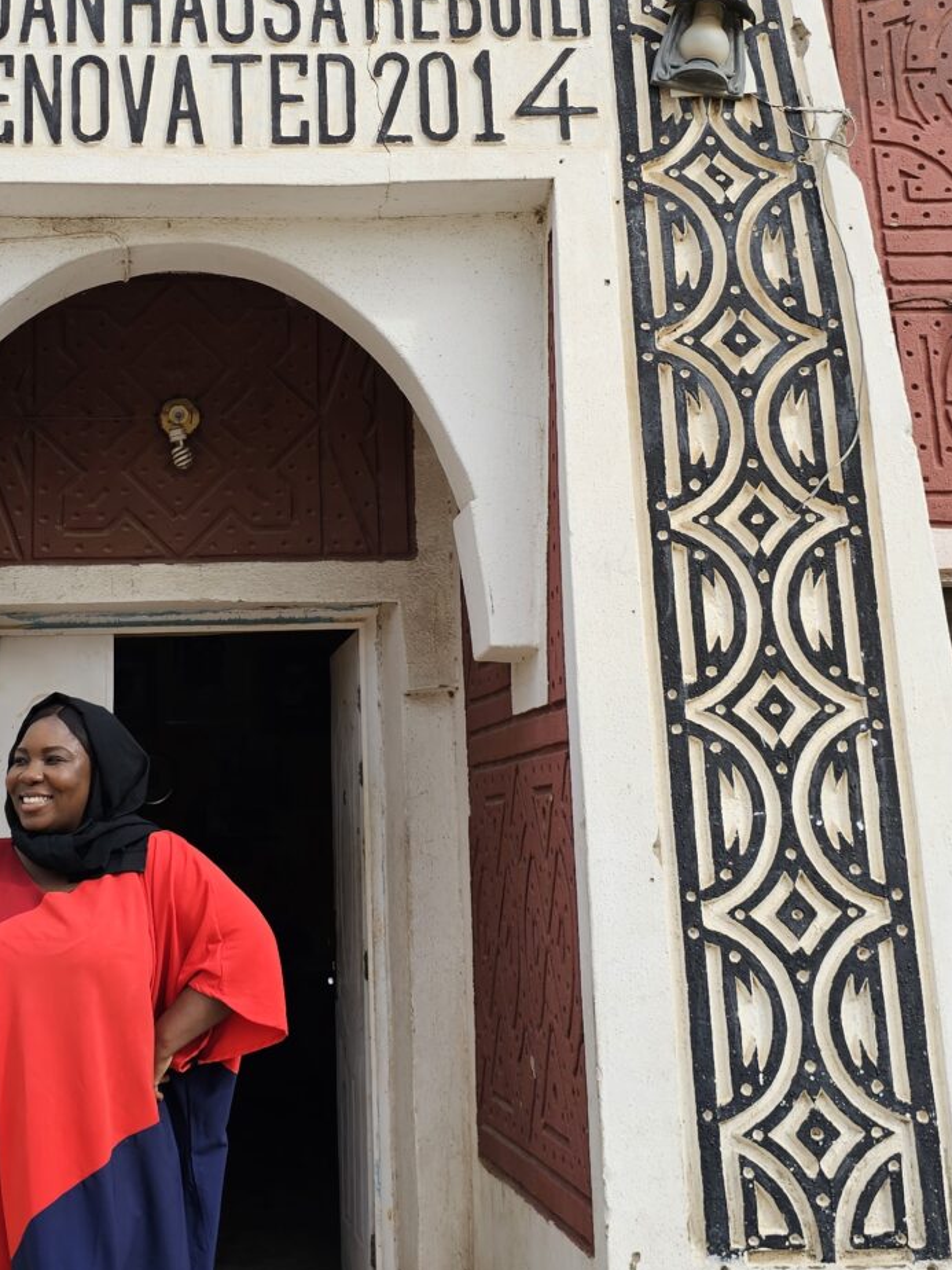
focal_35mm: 51
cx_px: 275
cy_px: 443
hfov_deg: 28.3
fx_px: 1870
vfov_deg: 37.2
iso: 10
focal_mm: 6.3
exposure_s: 1/389
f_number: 1.7
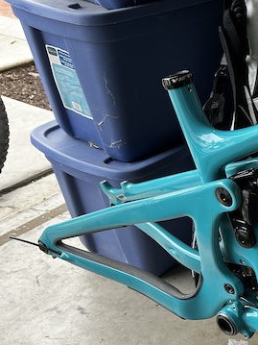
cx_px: 364
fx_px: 577
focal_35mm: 58
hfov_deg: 21.8
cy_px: 166
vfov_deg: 33.2
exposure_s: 1/121
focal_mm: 5.7
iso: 40
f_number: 1.5
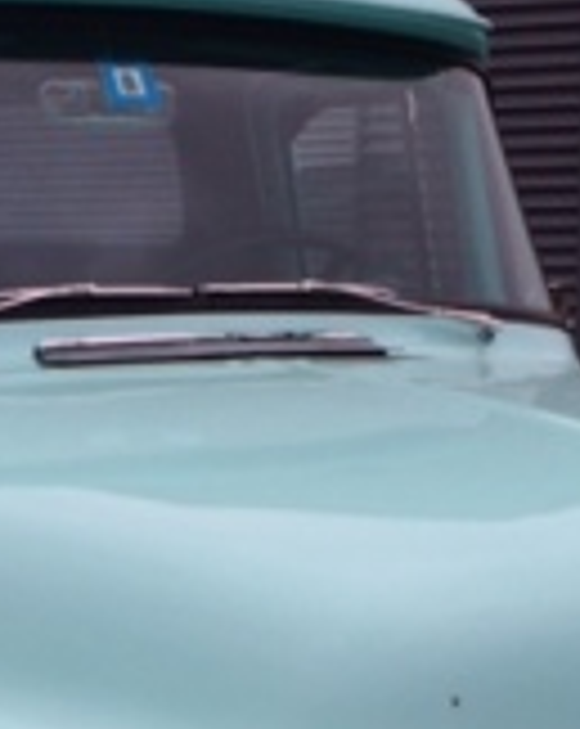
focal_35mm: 116
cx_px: 261
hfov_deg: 13.3
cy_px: 886
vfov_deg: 15.9
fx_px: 2496
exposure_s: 1/595
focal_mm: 4.12
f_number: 2.2
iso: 32
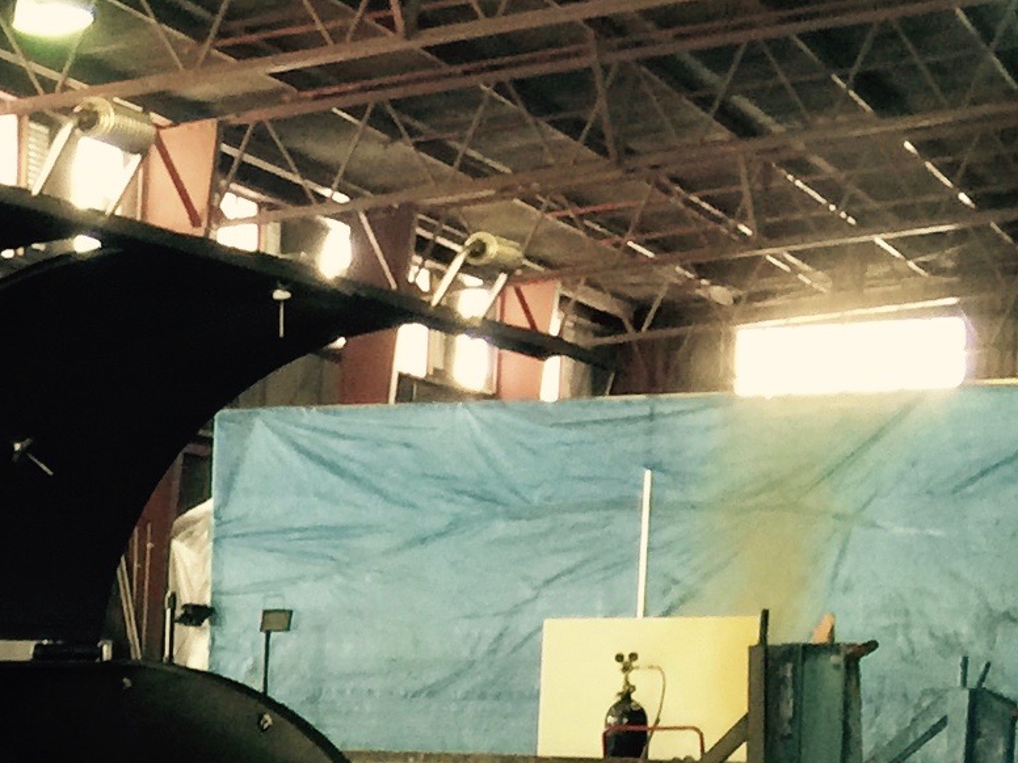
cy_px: 1138
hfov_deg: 14.7
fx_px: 3588
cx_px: -636
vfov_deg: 11.6
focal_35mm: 122
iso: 64
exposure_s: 1/15
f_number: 2.2
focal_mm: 4.15
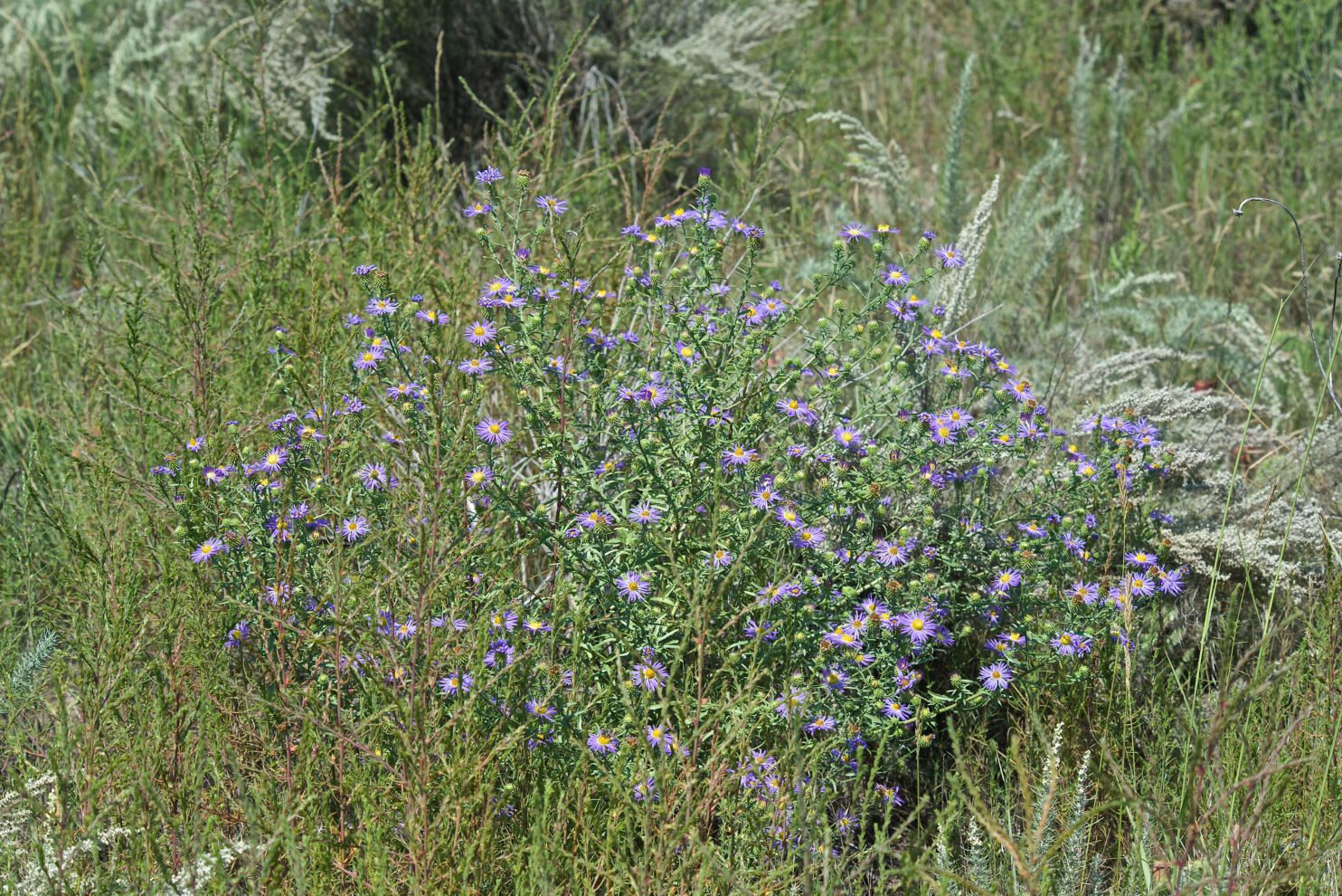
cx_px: 671
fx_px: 4325
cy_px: 448
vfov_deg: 11.8
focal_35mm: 116
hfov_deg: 17.6
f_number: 10
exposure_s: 1/1000
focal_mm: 116
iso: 640
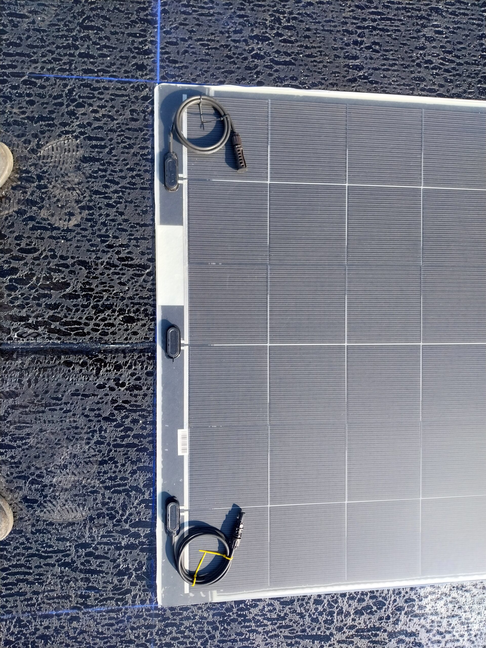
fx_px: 487
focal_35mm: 26
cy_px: 324
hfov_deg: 53.1
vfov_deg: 67.3
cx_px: 243
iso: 25
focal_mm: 4
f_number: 1.8
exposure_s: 1/428
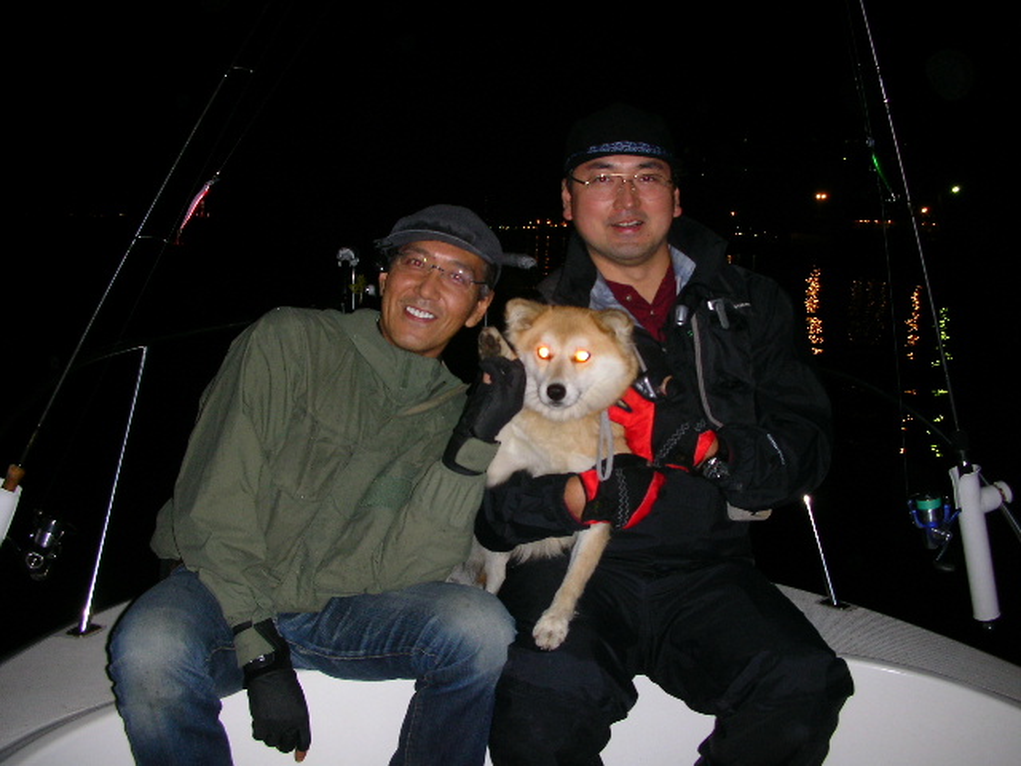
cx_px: 510
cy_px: 383
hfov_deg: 52.6
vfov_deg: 40.7
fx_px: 1032
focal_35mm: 35
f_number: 3
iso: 50
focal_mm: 5.8
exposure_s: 1/60.1
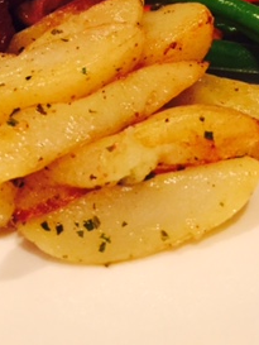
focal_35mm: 68
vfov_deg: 27.8
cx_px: 95
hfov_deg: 21.6
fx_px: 678
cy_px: 52
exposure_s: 1/15
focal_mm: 4.15
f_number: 2.2
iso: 250
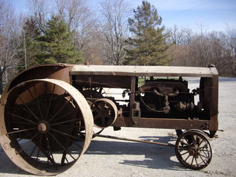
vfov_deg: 37.7
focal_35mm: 38
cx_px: 118
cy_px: 88
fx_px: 259
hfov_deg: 49.0
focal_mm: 7.9
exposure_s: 1/500
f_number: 2.8
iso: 64
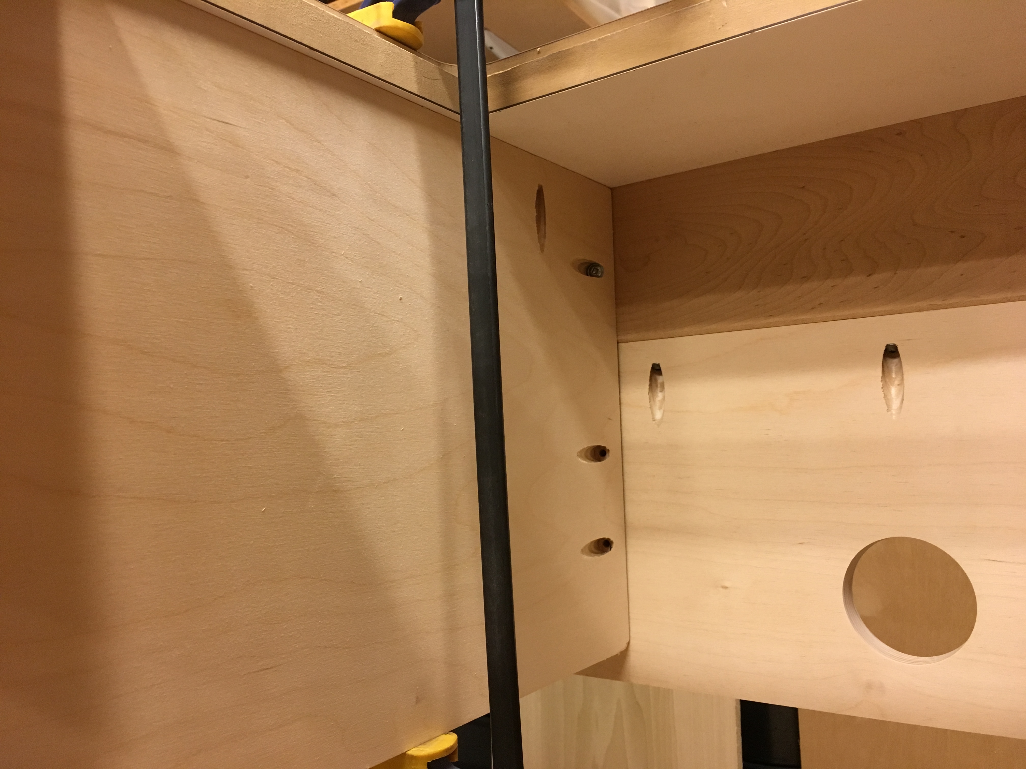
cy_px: 384
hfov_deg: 61.7
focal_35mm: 29
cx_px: 513
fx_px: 860
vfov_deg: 48.2
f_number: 2.2
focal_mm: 4.15
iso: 125
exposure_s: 1/30
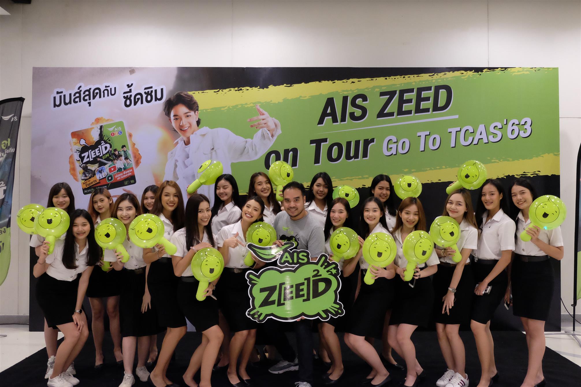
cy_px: 194
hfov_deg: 60.3
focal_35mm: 31
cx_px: 290
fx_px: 500
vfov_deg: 42.3
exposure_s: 1/200
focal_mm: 20.5
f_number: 3.2
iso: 3200
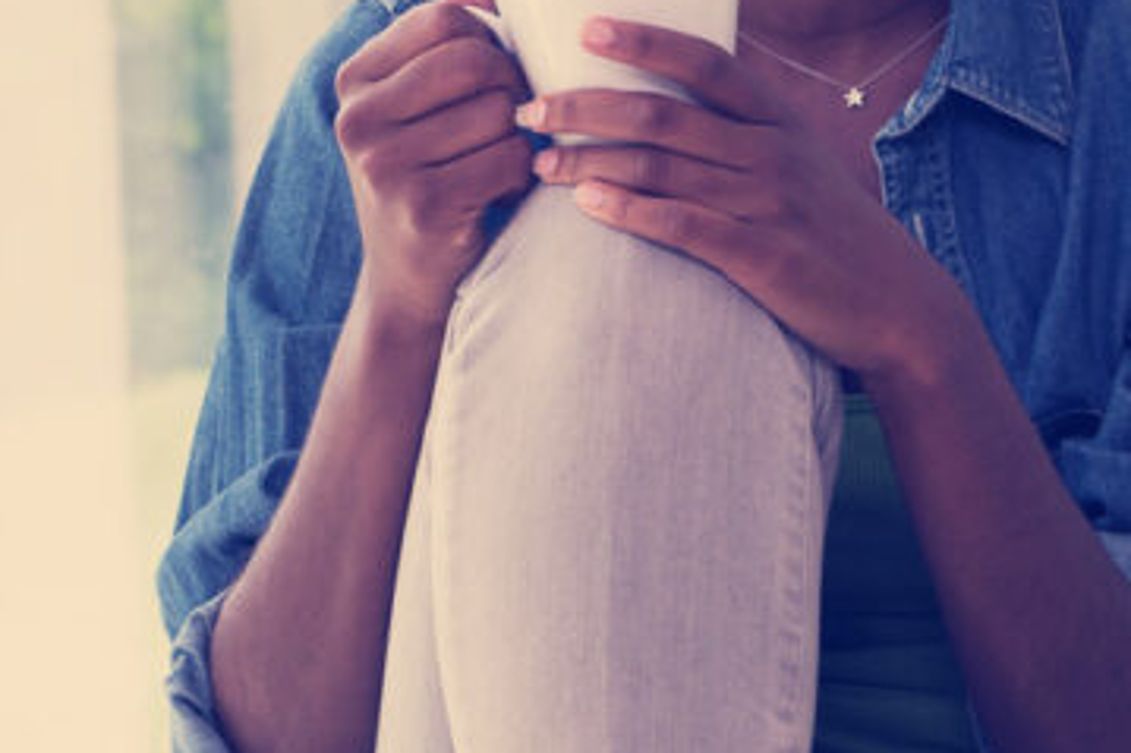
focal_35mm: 180
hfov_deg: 11.4
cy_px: -169
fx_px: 5652
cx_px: 173
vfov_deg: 7.6
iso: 100
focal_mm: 42
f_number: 3.5
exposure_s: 1/200
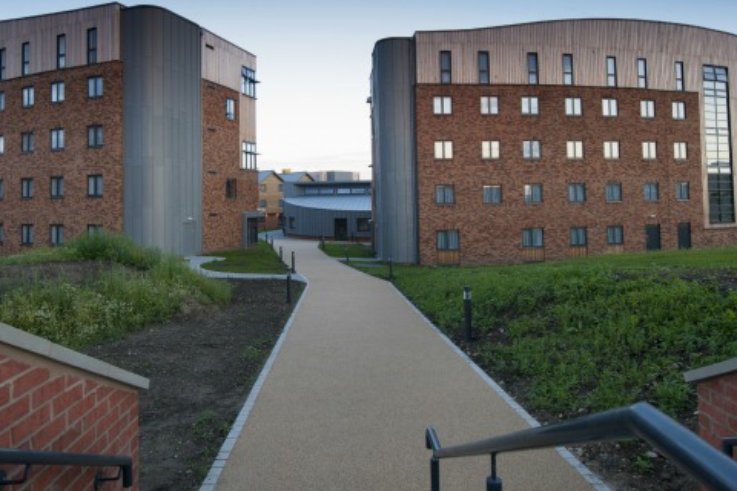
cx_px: 361
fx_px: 491
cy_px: 196
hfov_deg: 73.7
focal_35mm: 24
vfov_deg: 52.8
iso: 100
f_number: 7.1
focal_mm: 16
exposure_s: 1/6
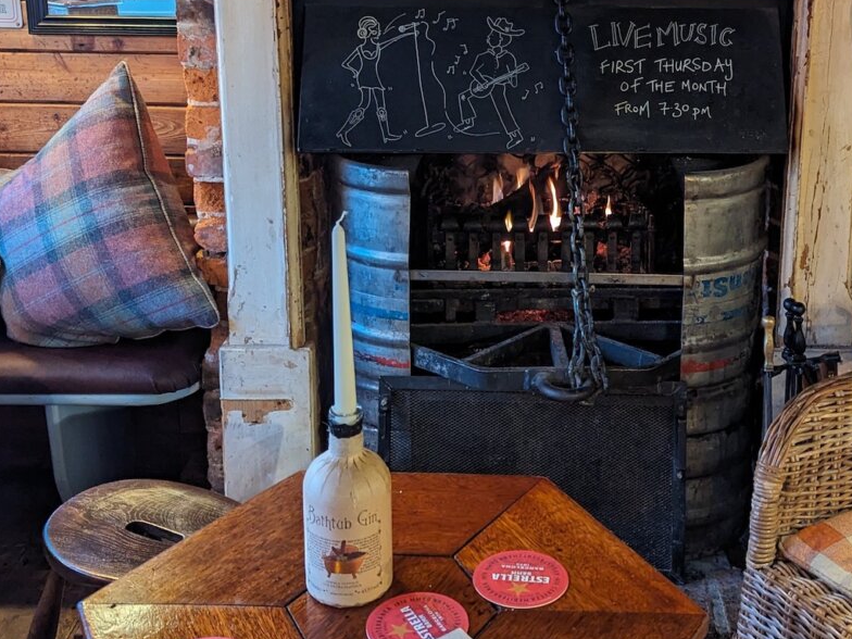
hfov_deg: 40.2
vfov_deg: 30.6
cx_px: 532
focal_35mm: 47
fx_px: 1157
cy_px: 199
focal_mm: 6.81
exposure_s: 1/33.3
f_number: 1.85
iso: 466
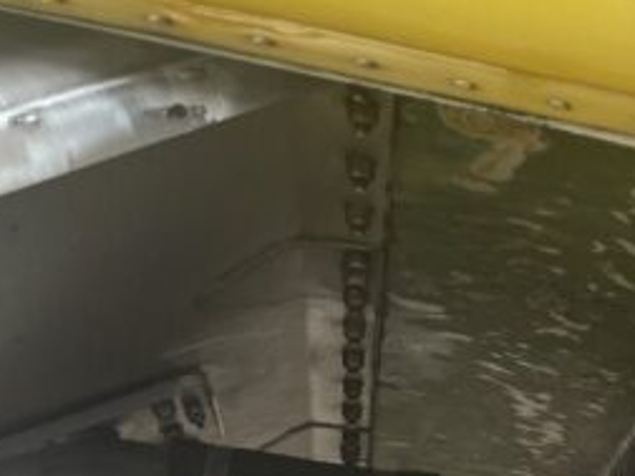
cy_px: 714
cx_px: 1116
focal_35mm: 101
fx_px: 1853
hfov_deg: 16.5
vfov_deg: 13.8
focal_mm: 5.1
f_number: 1.6
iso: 64
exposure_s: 1/60
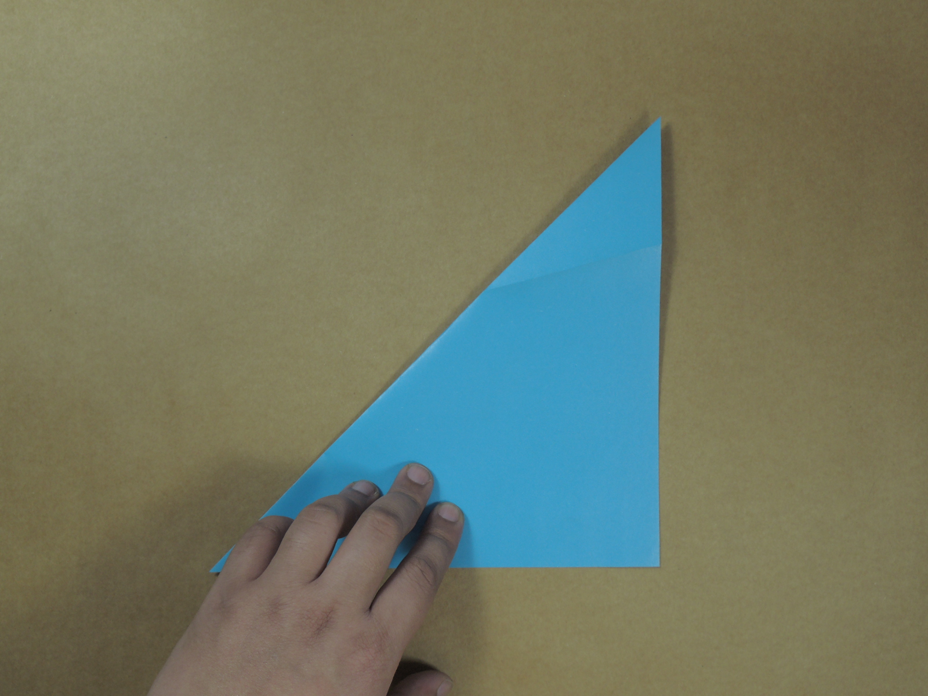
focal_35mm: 35
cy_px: 348
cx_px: 464
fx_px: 938
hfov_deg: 52.6
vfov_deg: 40.7
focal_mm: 7.5
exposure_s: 1/5
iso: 200
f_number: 5
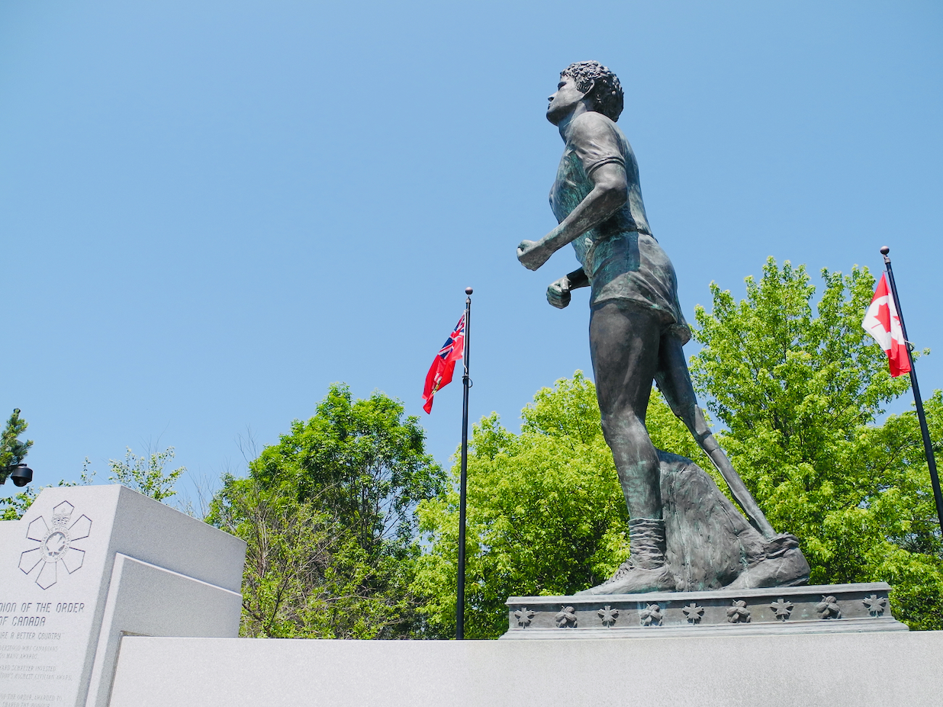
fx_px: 790
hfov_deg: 61.7
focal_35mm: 29
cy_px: 361
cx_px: 484
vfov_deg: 48.2
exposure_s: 1/800
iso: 100
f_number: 3.5
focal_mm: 6
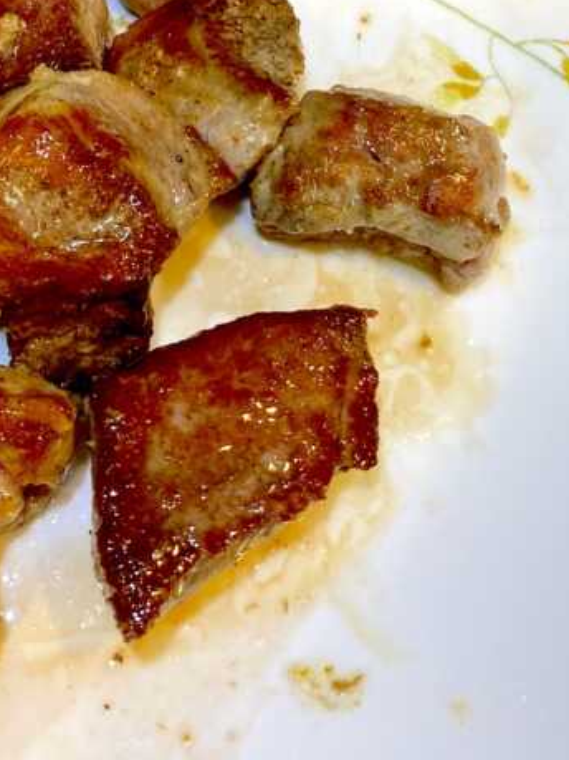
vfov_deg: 30.1
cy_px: -60
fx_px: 1272
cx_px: 261
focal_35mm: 58
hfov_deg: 25.2
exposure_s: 1/120
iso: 100
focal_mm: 4.25
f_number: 1.8
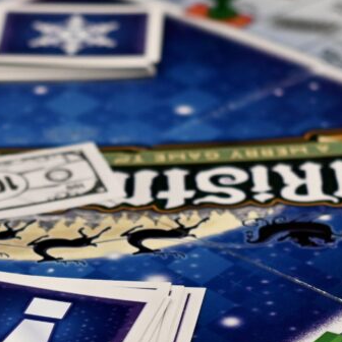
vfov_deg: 9.0
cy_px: 323
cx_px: 55
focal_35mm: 194
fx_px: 2168
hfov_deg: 9.0
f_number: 2.8
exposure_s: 1/125
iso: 1800
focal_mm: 50
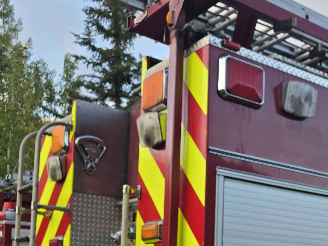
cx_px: 309
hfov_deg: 31.3
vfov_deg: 23.9
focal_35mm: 58
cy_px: 258
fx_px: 550
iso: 32
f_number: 1.7
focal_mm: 6.3
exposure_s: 1/180
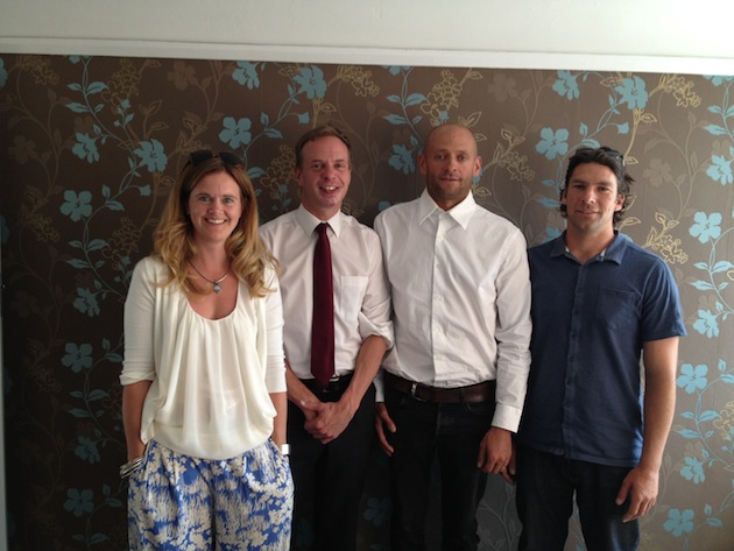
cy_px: 276
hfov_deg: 52.6
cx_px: 367
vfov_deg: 40.7
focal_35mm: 35
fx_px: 742
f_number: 2.4
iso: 50
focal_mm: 4.28
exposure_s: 1/24
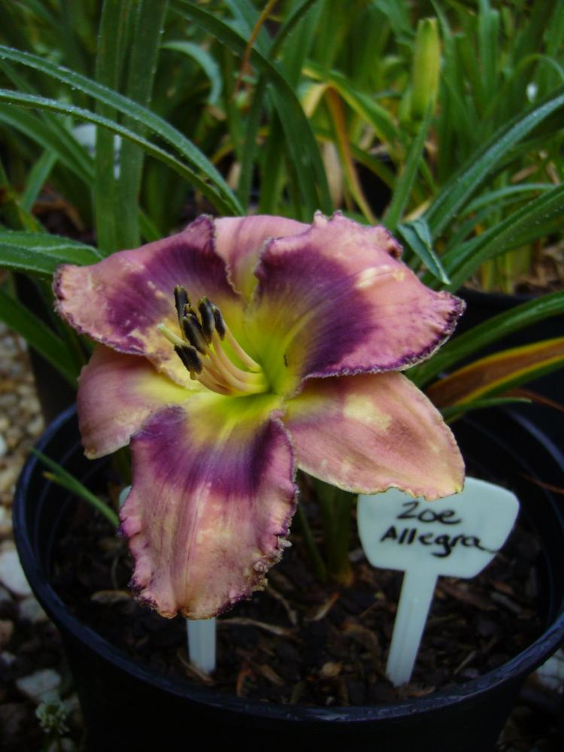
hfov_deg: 40.7
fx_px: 760
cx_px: 282
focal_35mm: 35
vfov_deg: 52.6
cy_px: 376
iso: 100
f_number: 2.8
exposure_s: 1/60
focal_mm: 5.8
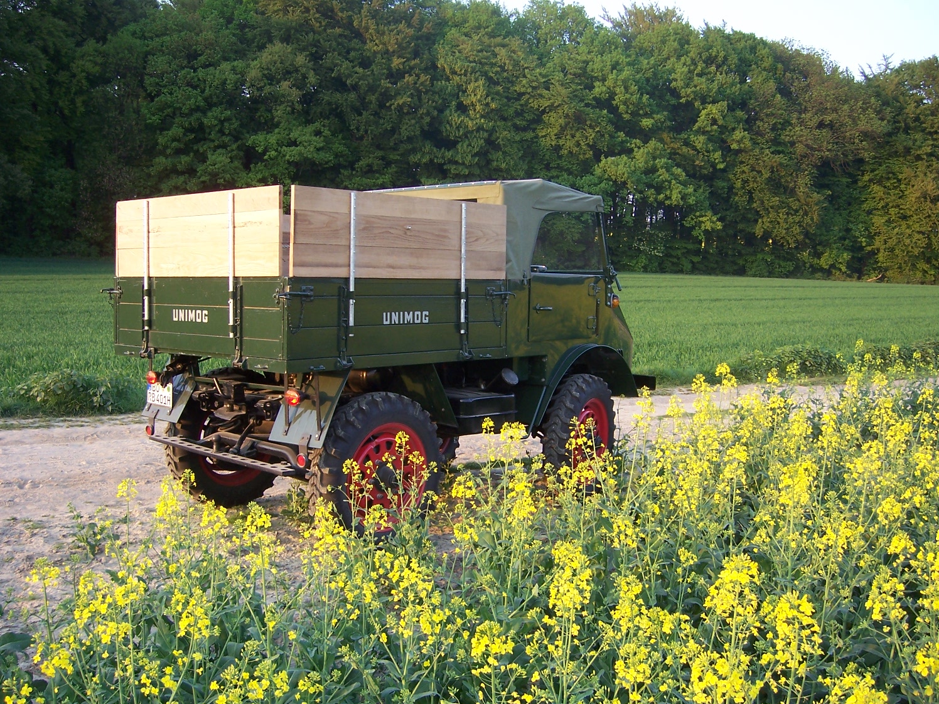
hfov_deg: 51.4
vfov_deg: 39.7
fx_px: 977
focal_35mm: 36
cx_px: 470
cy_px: 352
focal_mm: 6
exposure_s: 1/90
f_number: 3
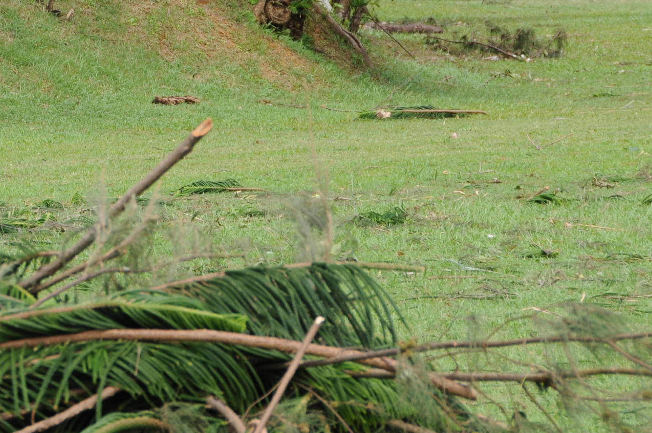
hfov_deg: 5.5
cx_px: -101
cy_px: 104
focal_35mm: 371
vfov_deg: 3.7
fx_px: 6713
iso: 200
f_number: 8
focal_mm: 105
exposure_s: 1/200
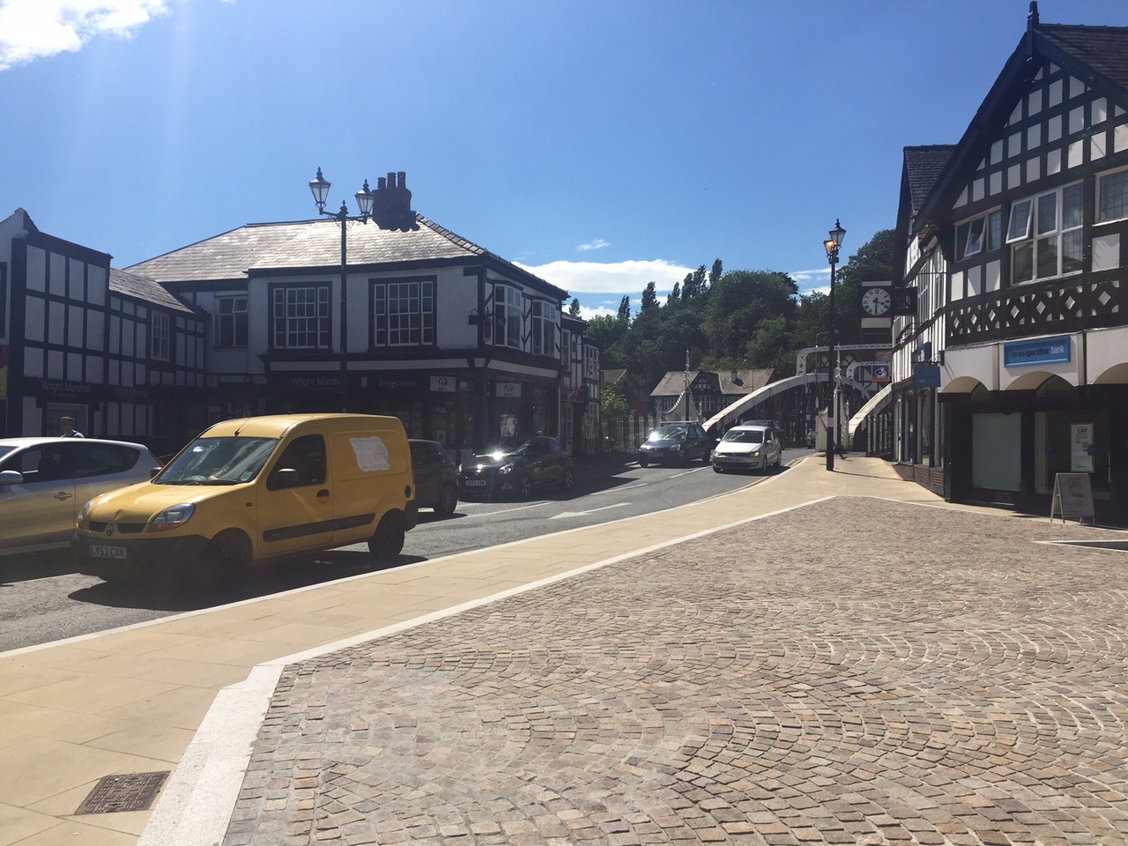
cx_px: 564
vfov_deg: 48.2
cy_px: 423
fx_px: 945
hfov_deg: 61.7
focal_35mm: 29
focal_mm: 4.15
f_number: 2.2
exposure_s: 1/2639
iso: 32
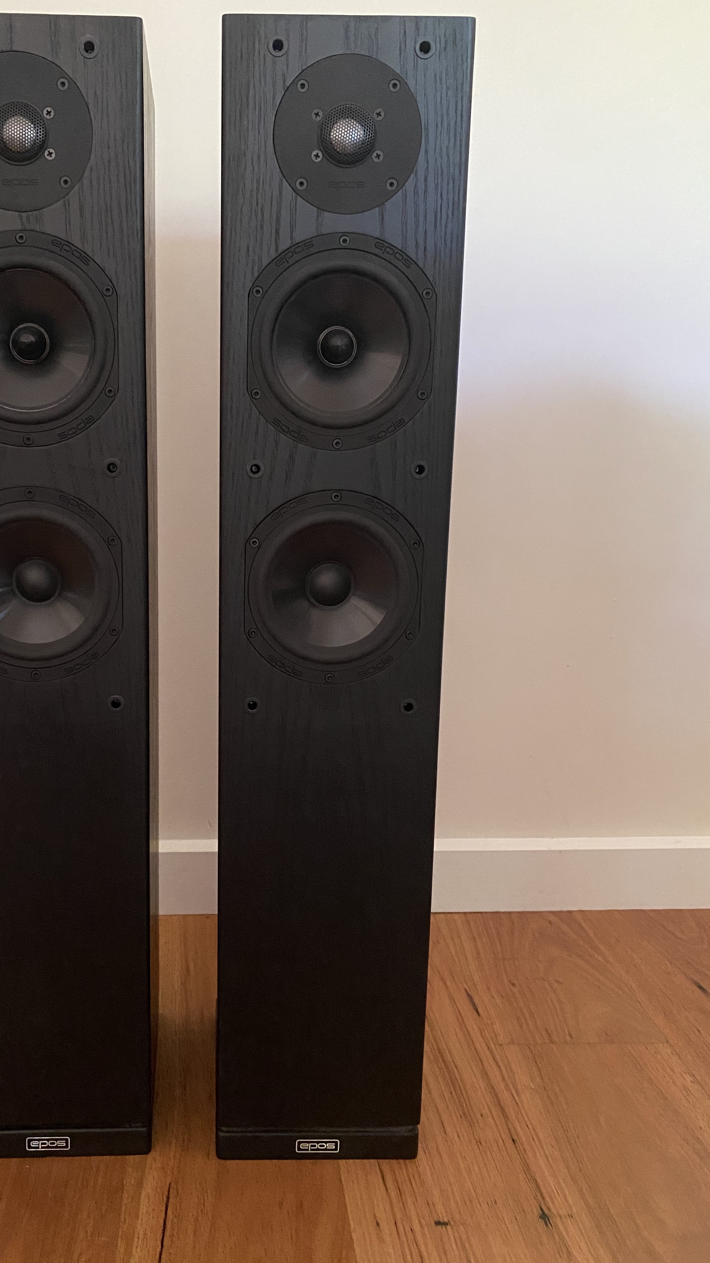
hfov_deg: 39.7
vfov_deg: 66.1
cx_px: 231
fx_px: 971
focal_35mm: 29
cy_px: 637
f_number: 1.8
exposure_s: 1/52
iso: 500
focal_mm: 4.25
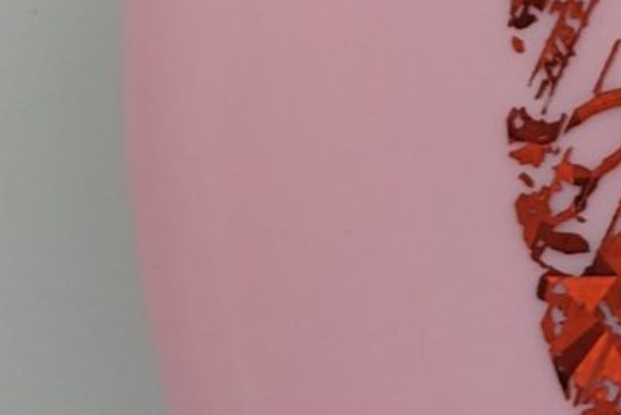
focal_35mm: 325
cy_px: 69
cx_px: 1488
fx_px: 5608
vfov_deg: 4.2
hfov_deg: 6.1
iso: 47
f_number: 1.85
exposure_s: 1/244
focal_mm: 6.81
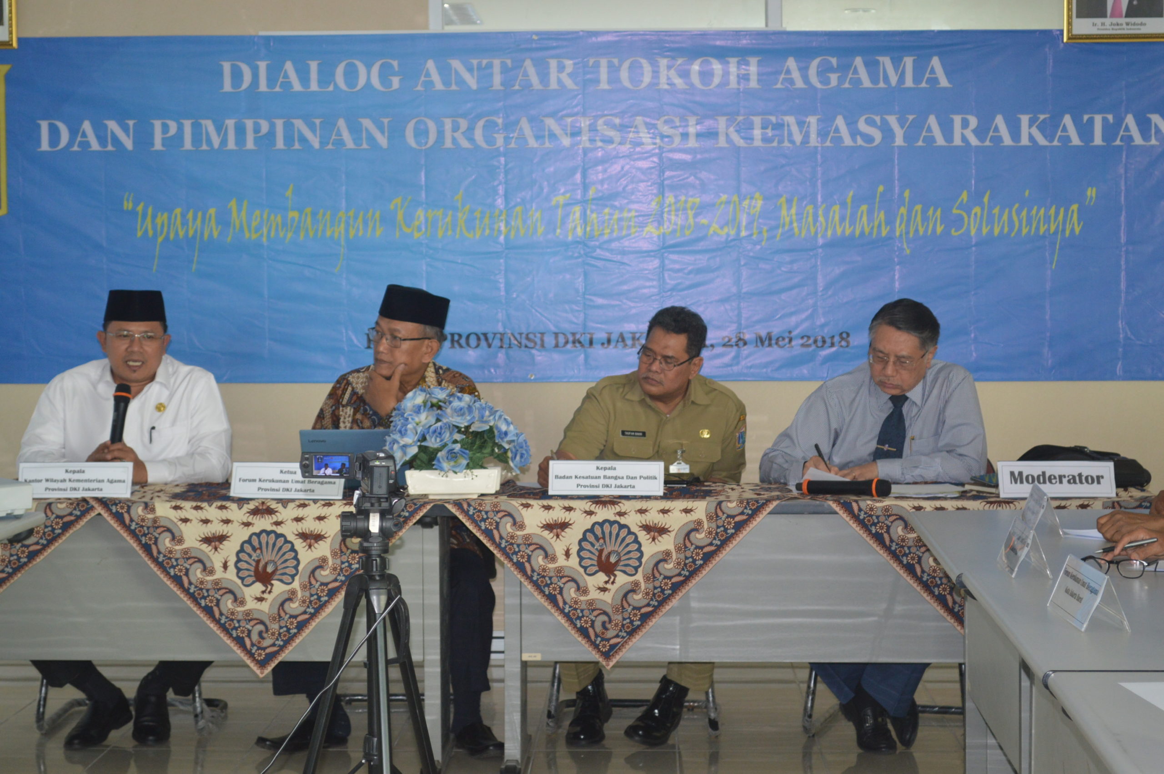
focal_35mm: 75
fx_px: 2423
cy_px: 387
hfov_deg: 27.0
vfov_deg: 18.1
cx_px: 582
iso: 800
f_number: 5.6
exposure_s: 1/60
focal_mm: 50
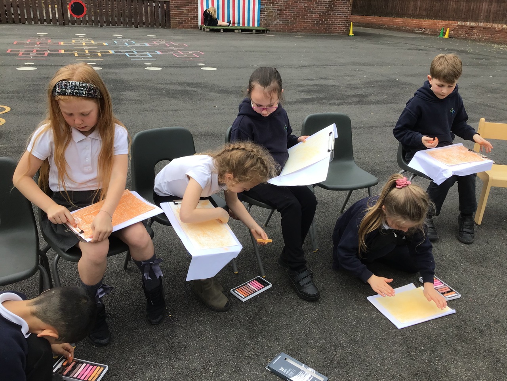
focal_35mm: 31
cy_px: 190
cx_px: 254
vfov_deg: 45.4
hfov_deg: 58.4
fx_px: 454
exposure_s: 1/702
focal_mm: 3.3
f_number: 2.4
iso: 25
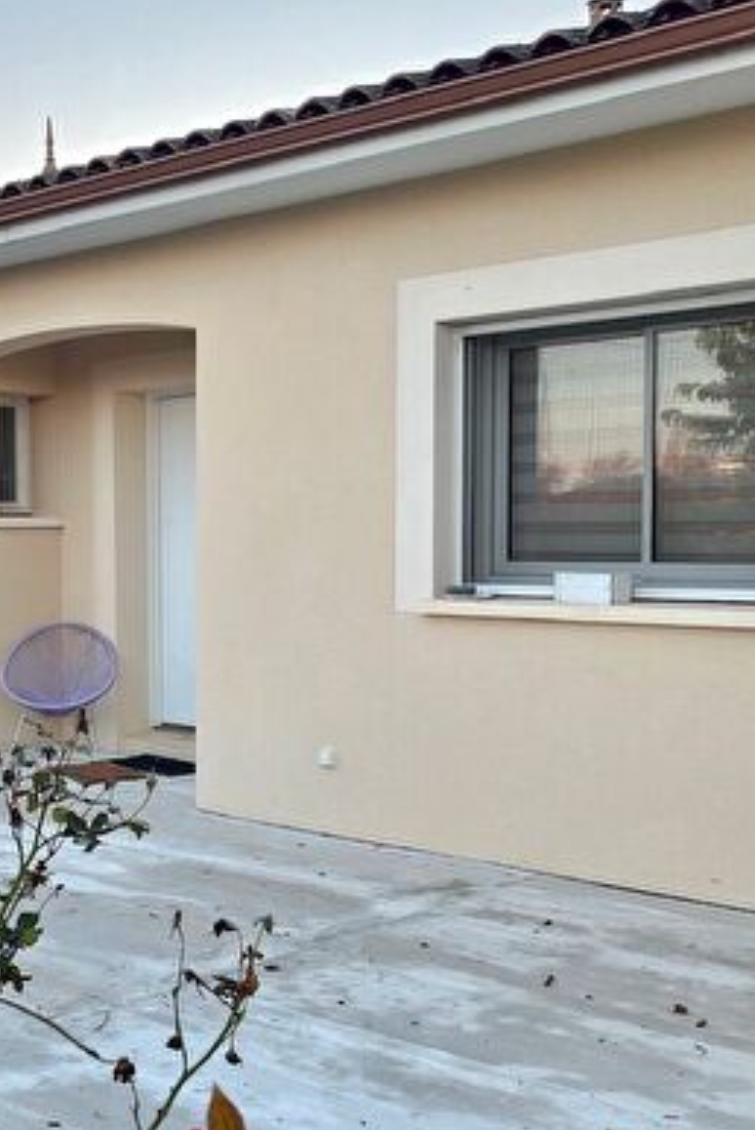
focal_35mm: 49
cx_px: 120
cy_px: 613
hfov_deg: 26.9
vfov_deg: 40.3
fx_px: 1539
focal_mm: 5.1
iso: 50
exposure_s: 1/200
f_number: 1.6
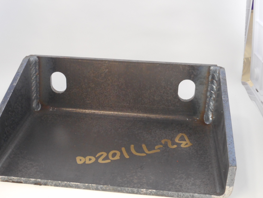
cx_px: 112
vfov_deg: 26.1
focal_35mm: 56
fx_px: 426
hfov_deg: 34.3
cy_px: 117
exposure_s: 1/15
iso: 400
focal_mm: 7.9
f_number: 4.7
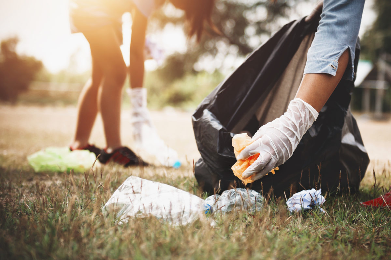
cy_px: 130
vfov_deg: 14.7
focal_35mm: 93
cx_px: 196
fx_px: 1010
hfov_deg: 21.9
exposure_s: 1/2500
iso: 250
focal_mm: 62
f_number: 2.8
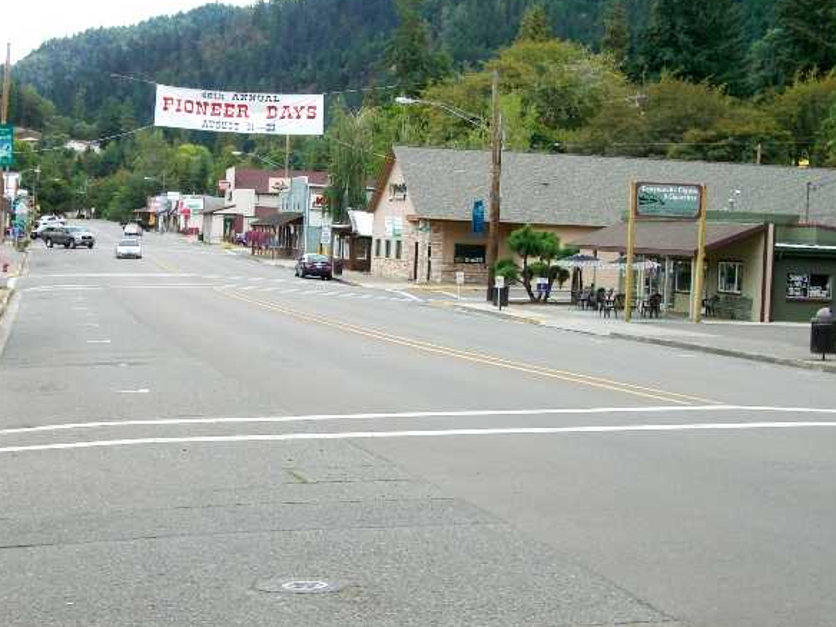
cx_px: 431
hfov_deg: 30.7
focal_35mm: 63
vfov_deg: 23.2
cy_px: 249
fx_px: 1521
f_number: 3.1
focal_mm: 9.6
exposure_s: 1/160
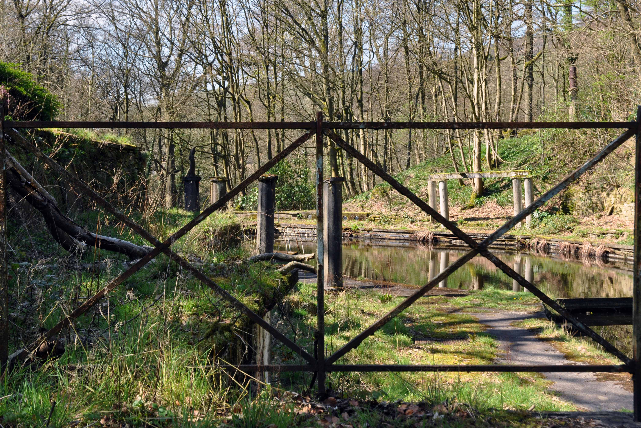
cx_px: 320
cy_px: 213
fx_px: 953
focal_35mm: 54
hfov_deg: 37.2
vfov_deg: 25.3
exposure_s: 1/60
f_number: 13
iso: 400
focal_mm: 35
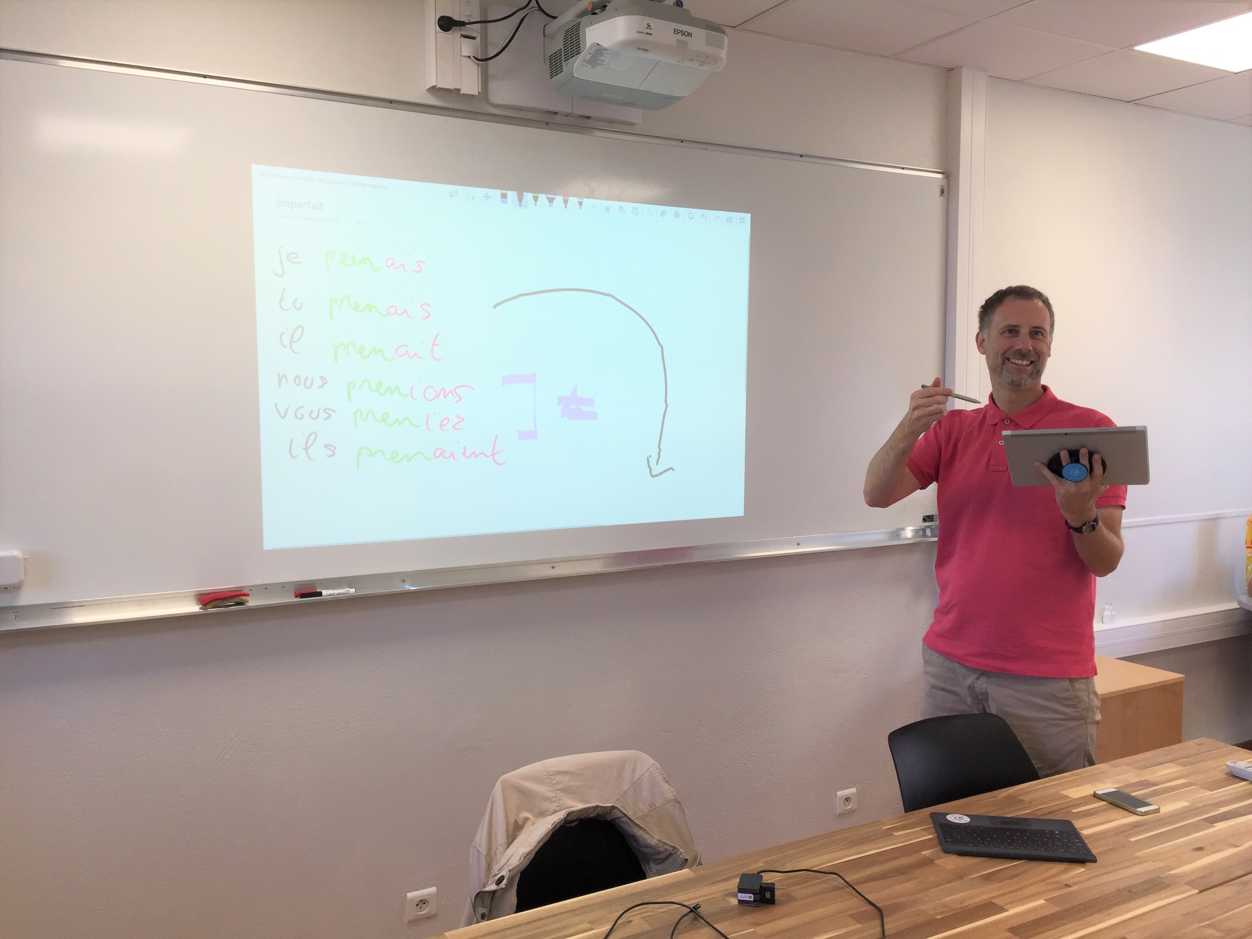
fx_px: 1049
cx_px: 626
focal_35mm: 29
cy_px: 470
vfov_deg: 48.2
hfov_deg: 61.7
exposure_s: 1/100
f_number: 2.2
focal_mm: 4.15
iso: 50
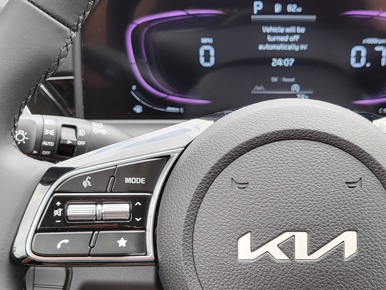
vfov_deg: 27.4
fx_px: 591
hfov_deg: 35.8
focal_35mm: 53
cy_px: 192
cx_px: 262
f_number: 1.8
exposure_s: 1/120
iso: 50
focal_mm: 5.4
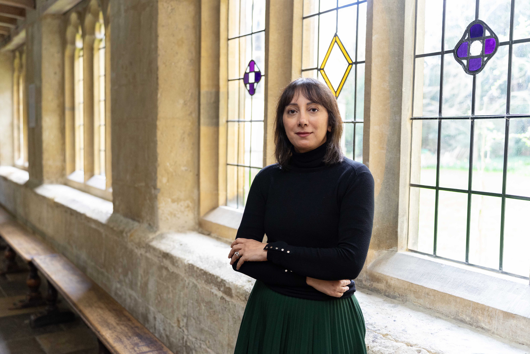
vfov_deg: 35.9
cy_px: 177
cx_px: 265
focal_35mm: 37
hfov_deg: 51.9
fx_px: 545
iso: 1600
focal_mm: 37
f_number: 2.8
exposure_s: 1/60
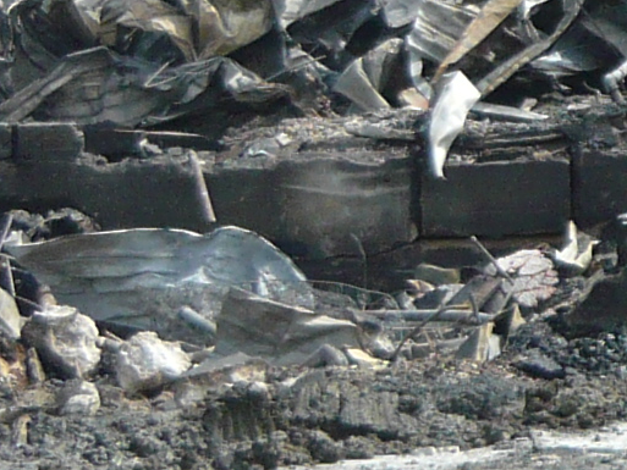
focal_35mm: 210
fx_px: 3805
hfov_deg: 9.1
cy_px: 134
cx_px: 999
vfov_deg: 7.1
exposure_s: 1/800
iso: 100
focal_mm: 5.5
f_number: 2.8
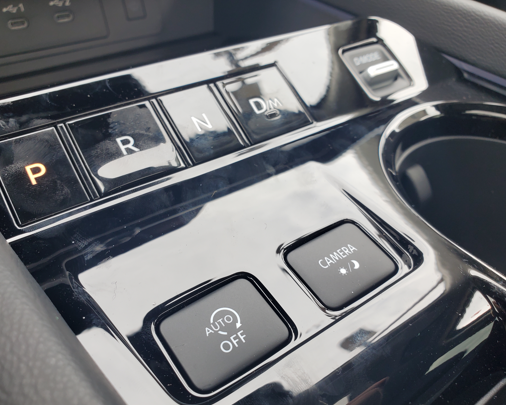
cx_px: 234
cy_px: 209
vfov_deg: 51.5
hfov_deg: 62.1
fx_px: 419
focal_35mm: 28
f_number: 2.4
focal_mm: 4.3
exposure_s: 1/120
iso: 64
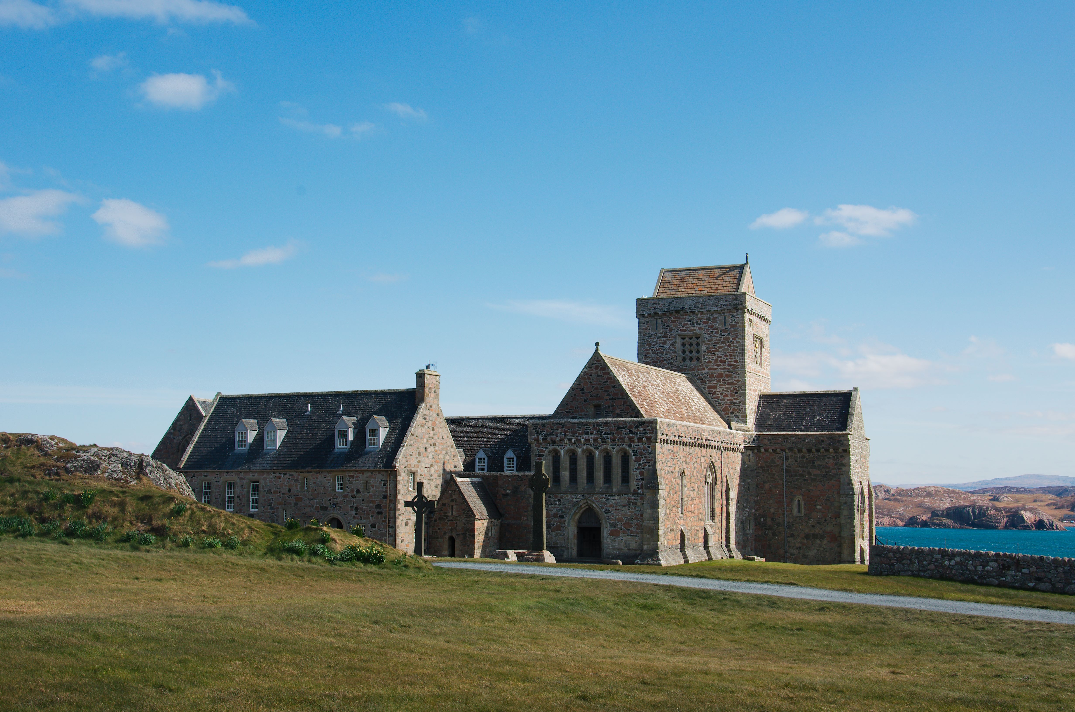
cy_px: 356
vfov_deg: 28.0
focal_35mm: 48
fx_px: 1430
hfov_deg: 41.2
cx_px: 538
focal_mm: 32
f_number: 13
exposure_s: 1/125
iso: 200
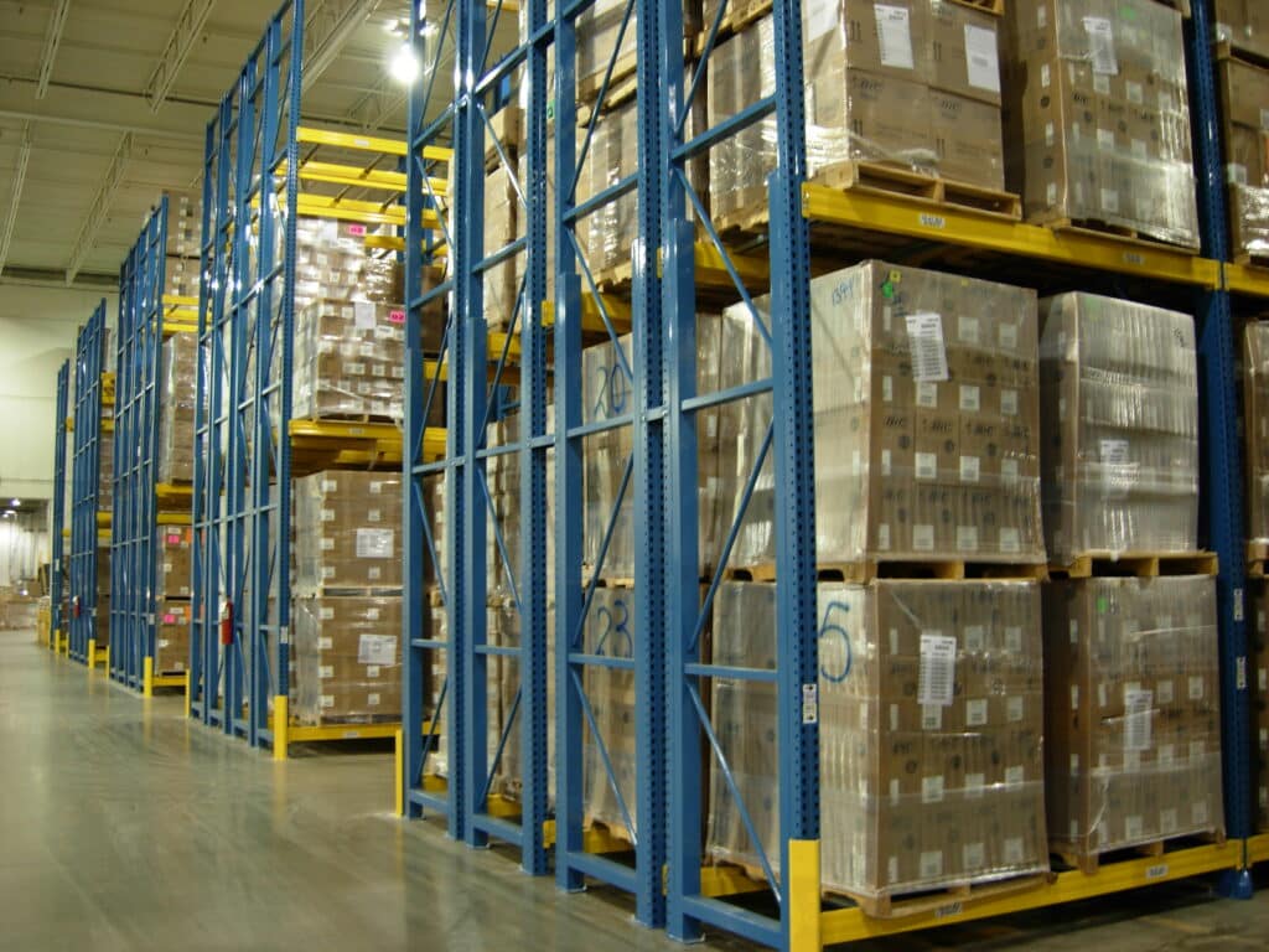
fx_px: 1320
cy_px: 476
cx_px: 634
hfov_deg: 51.4
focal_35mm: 36
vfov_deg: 39.7
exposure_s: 1/4
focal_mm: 7.5
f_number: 2.7
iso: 66
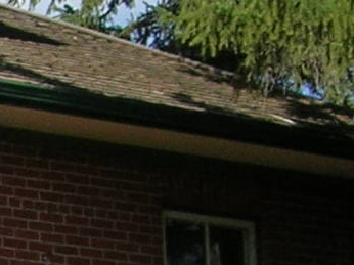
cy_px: 536
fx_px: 2913
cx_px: -631
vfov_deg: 5.1
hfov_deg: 6.5
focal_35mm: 285
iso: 64
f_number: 4.8
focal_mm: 7.8
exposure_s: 1/500
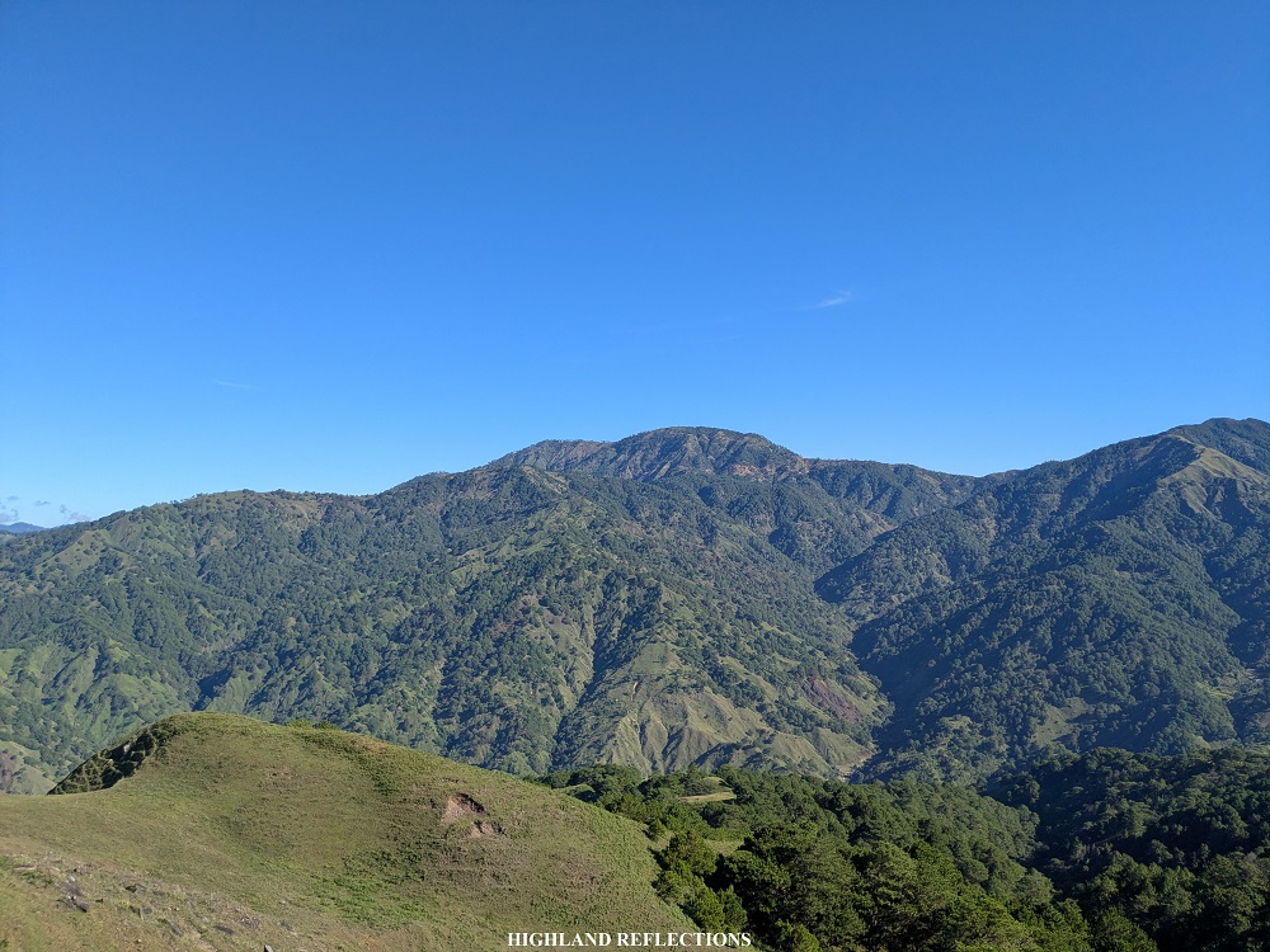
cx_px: 635
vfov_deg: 51.4
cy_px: 476
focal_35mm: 27
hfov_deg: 65.3
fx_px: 991
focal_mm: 4.38
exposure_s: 1/2597
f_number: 1.73
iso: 61
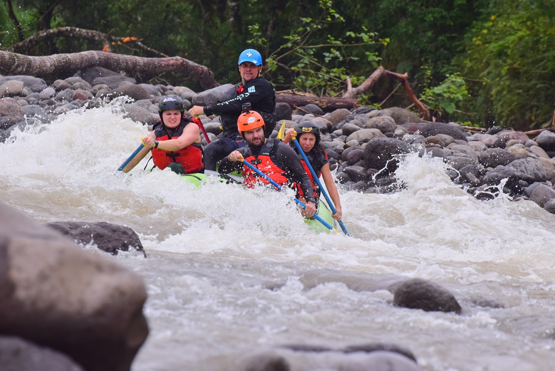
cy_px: 186
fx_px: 5551
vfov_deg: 3.8
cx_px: 278
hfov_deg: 5.7
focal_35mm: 360
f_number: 9
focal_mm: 240
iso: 320
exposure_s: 1/1000
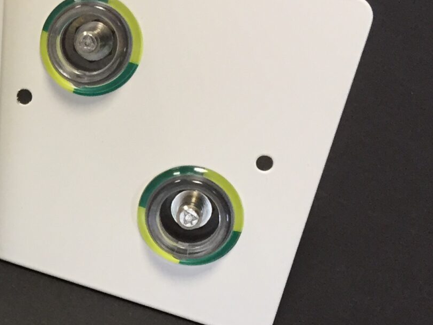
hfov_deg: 19.4
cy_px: 171
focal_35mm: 92
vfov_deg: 16.1
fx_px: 1151
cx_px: -156
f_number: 2.2
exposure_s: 1/30
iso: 50
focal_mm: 4.15
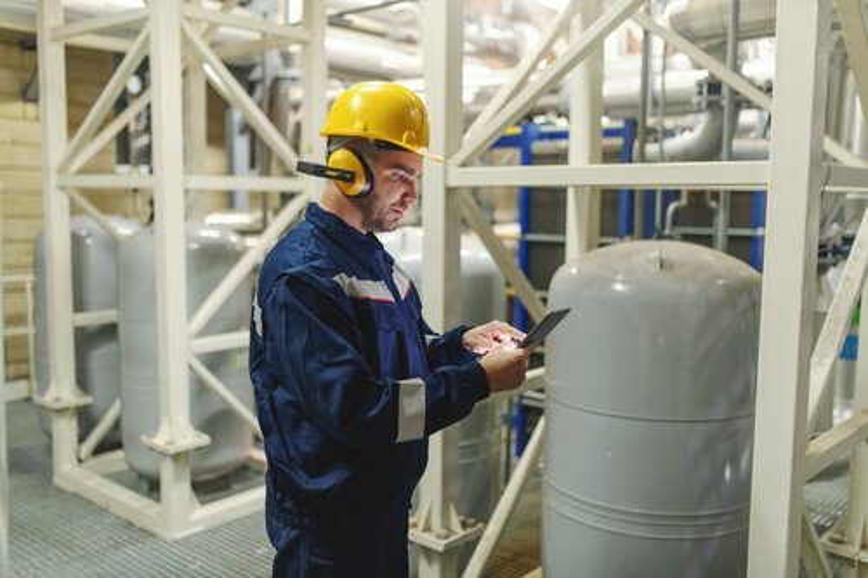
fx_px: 844
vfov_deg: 37.8
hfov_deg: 54.5
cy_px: 289
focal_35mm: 35
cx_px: 434
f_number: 1.4
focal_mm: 35
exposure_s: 1/100
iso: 800
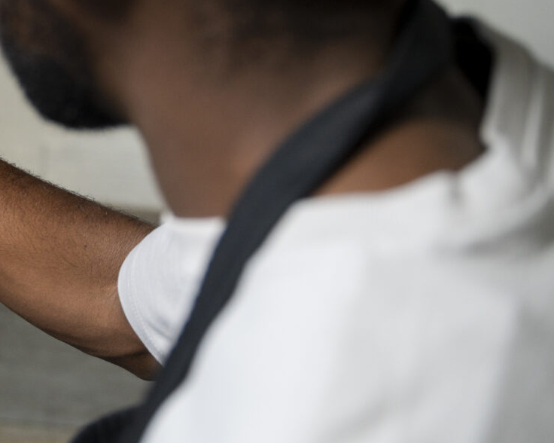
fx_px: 1327
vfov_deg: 18.8
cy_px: 89
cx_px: -158
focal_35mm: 81
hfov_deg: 21.4
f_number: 2.8
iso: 640
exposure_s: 1/250
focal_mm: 31
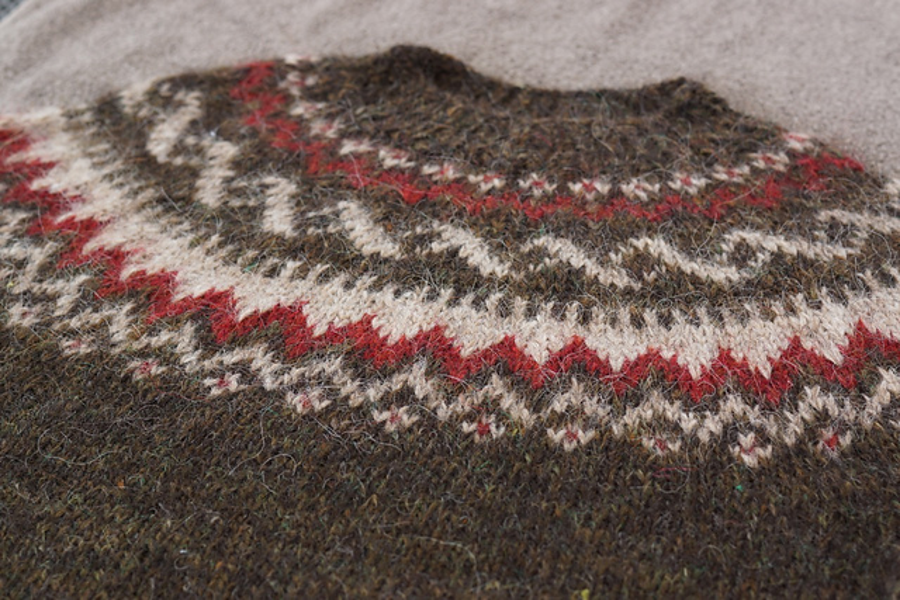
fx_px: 1875
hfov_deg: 27.0
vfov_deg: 18.2
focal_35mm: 75
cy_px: 300
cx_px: 450
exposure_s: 1/100
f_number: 4.5
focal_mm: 50
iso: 100
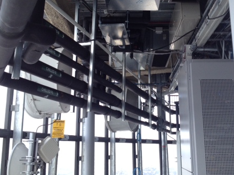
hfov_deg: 37.5
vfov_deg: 28.3
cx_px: 126
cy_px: 56
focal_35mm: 51
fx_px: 345
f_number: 2.4
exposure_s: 1/60
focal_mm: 4.28
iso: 64
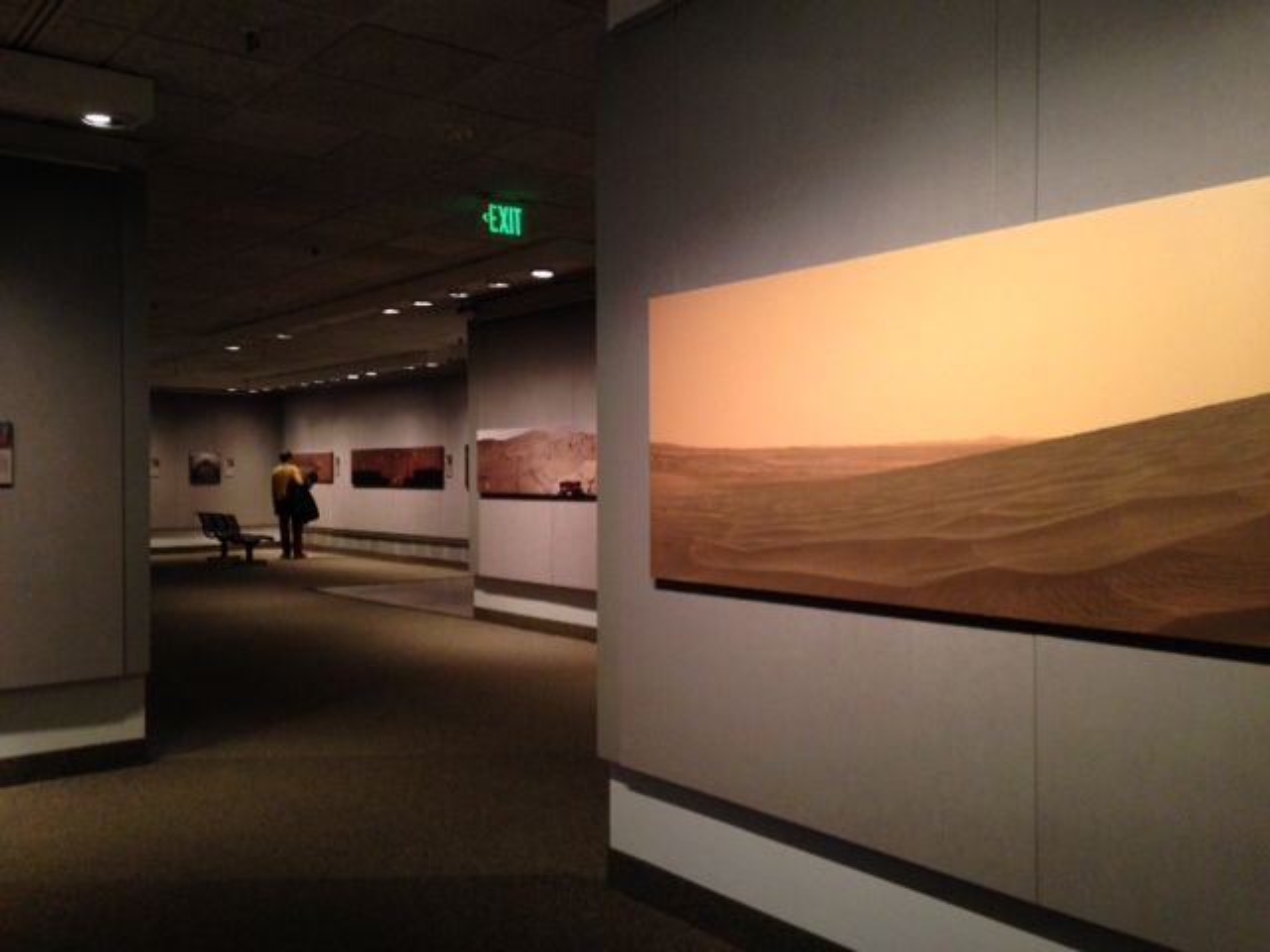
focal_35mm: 33
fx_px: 1211
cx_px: 635
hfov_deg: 55.4
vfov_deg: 42.9
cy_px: 476
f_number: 2.4
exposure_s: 1/20
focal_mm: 4.12
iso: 200
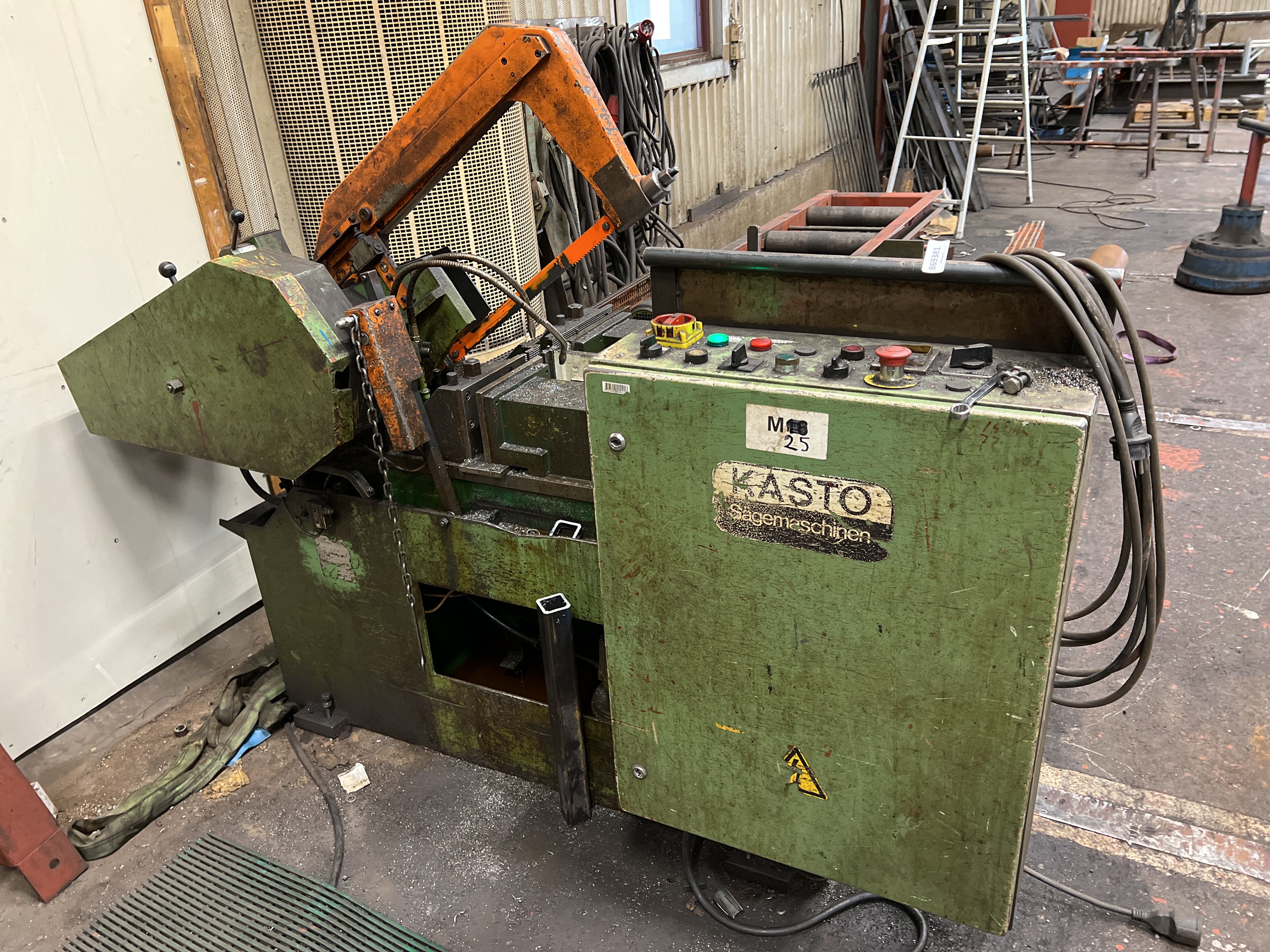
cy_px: 476
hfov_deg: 67.3
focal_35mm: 26
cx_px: 635
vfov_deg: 53.1
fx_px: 954
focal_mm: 5.7
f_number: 1.5
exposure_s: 1/50
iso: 400
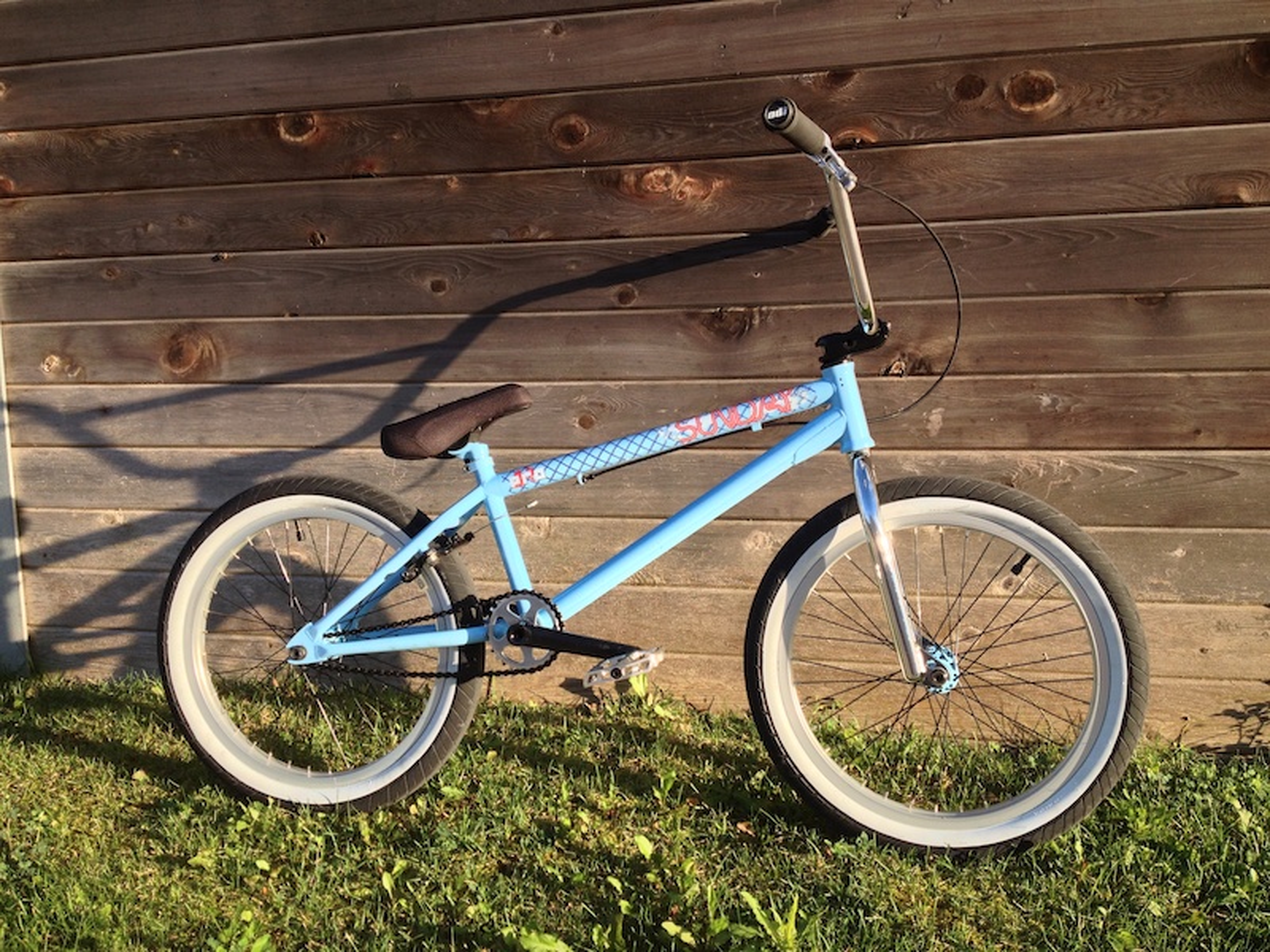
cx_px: 635
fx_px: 1284
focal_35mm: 35
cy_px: 476
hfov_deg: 52.6
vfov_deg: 40.7
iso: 50
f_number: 2.4
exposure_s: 1/497
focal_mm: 4.28
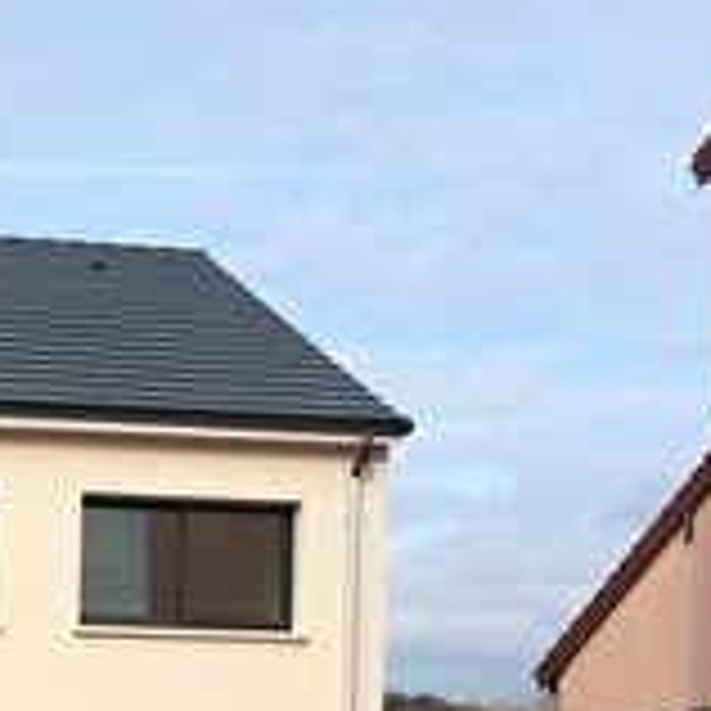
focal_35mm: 85
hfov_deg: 19.4
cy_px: 866
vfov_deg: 19.2
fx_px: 1975
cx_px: -108
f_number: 2.2
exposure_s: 1/1325
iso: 32
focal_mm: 4.15
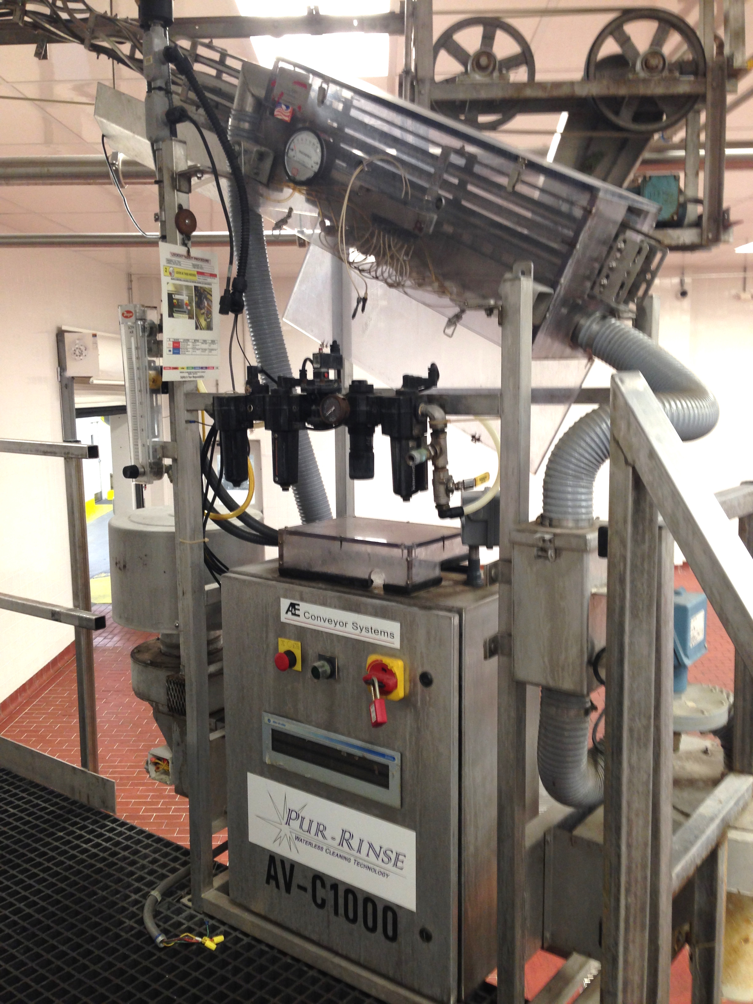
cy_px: 502
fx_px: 957
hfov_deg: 42.9
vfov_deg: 55.4
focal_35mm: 33
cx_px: 376
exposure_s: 1/20
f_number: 2.4
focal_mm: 4.12
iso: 80
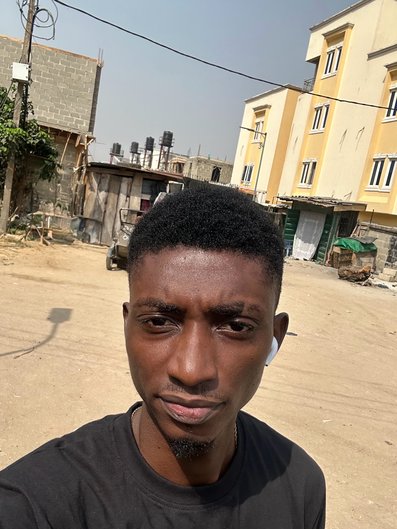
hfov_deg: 45.4
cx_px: 195
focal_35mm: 31
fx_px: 474
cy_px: 267
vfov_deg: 58.4
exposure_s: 1/581
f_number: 1.9
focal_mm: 2.69
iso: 25
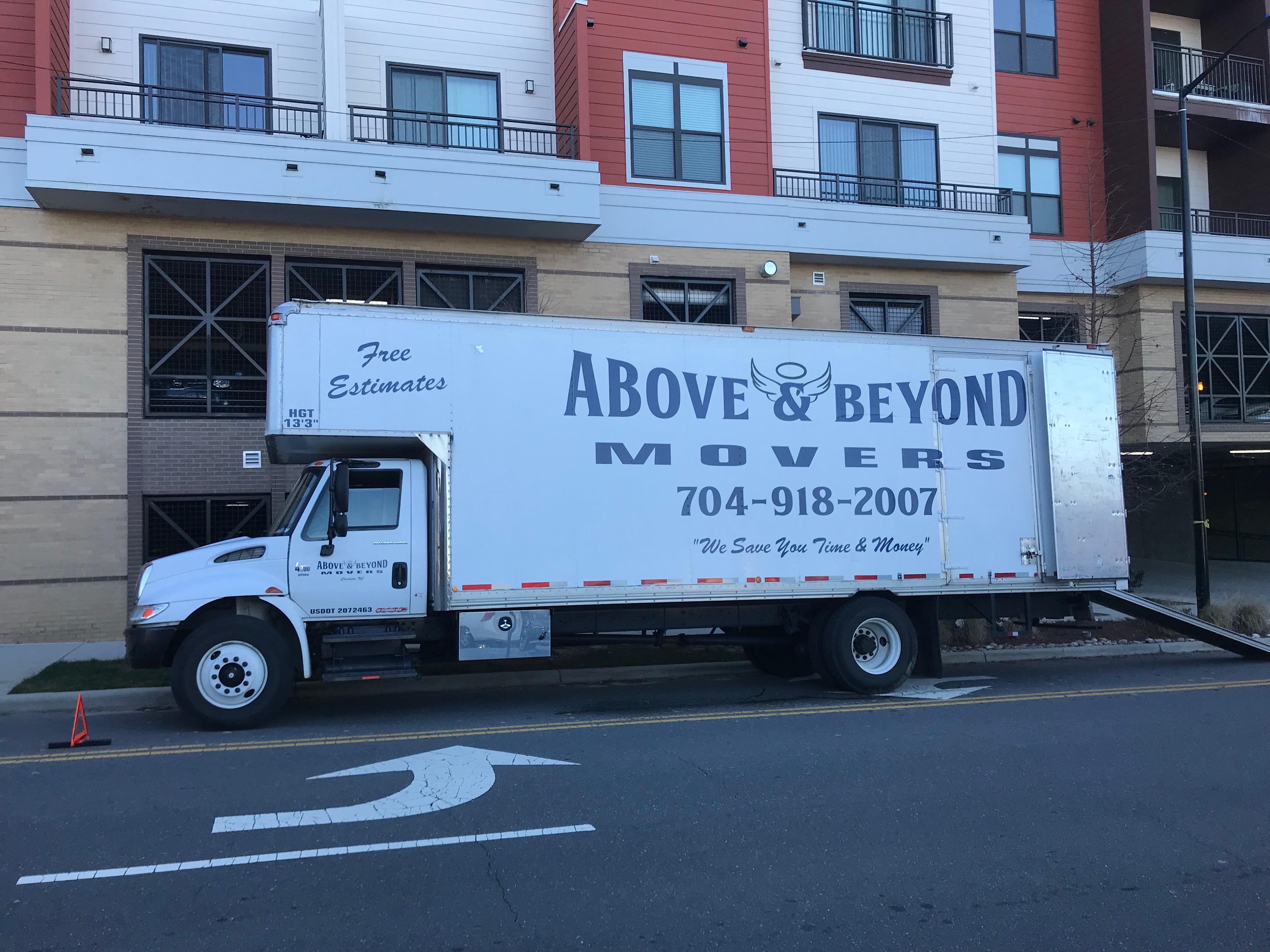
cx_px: 635
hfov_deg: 63.4
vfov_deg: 49.7
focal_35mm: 28
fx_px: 1027
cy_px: 476
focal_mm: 3.99
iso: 20
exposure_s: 1/451
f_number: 1.8
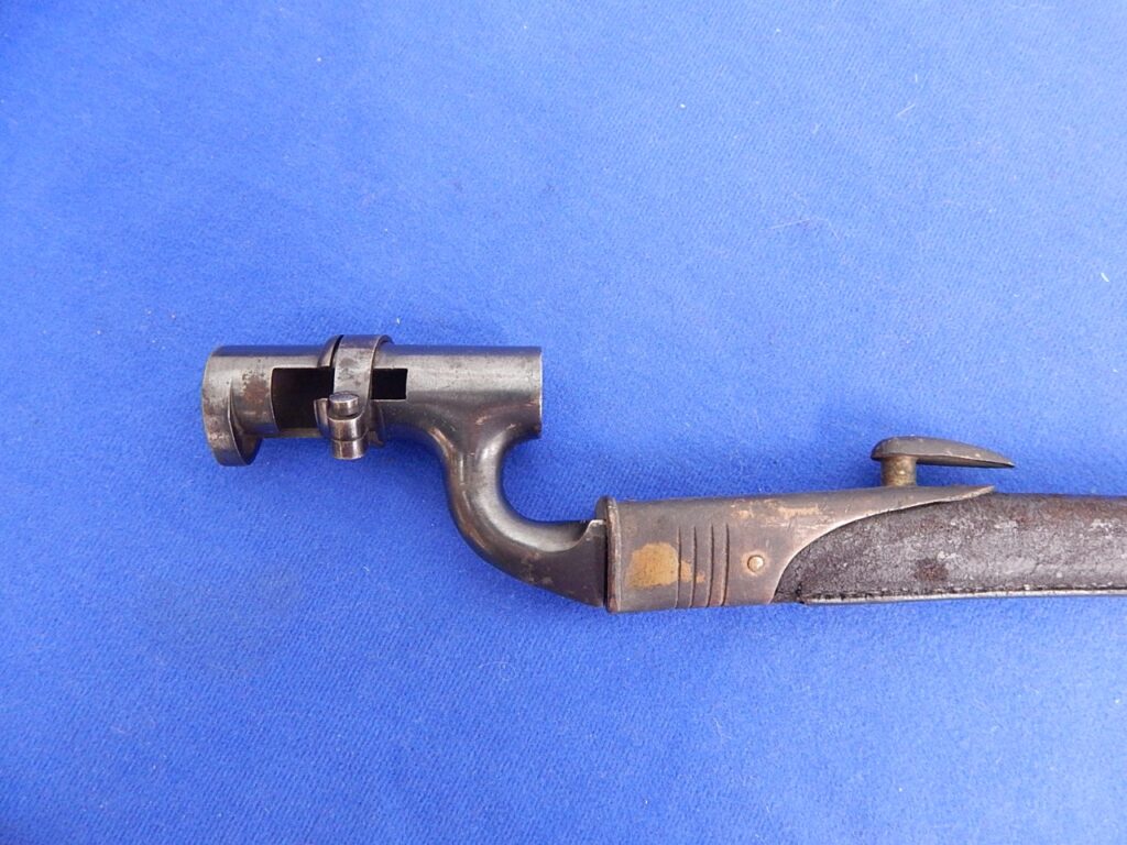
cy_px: 422
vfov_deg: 61.1
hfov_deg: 76.4
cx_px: 564
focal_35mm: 22
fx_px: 716
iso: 560
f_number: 3
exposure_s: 1/8
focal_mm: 4
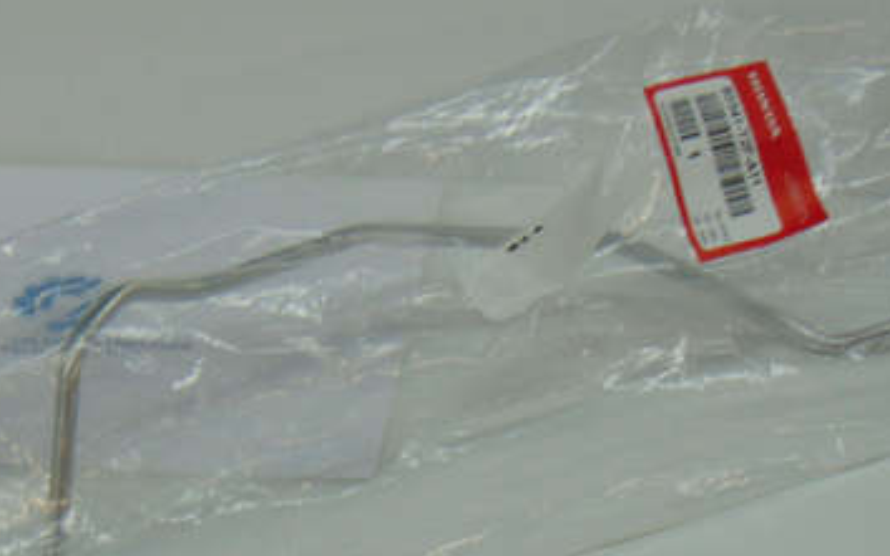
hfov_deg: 15.3
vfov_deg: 9.6
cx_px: 221
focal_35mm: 136
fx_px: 3298
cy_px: 418
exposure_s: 1/30
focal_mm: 12.8
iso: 100
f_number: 3.7
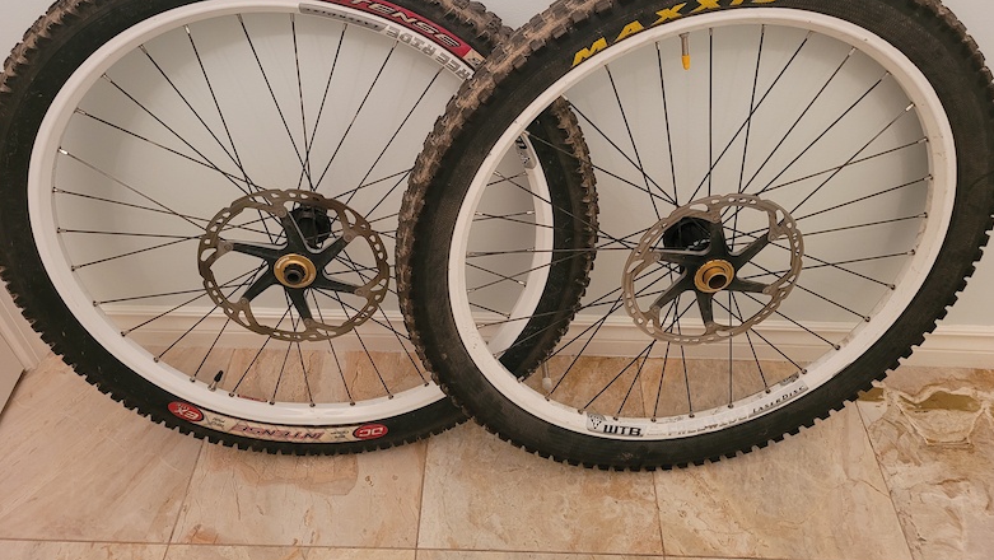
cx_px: 499
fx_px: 765
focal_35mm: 29
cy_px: 205
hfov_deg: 66.0
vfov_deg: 39.9
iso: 400
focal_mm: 5.4
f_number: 1.8
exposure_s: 1/40
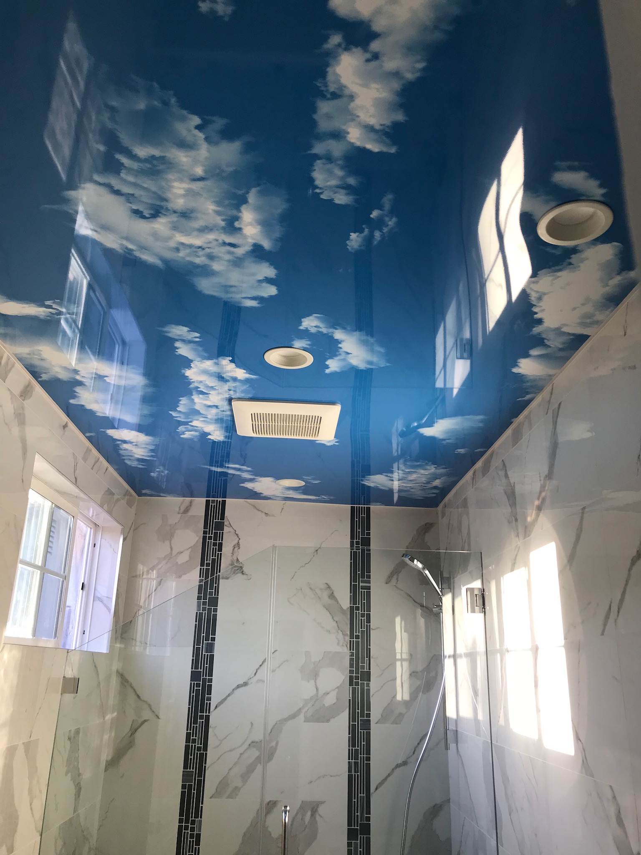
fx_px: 691
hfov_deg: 49.7
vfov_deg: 63.4
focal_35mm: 28
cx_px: 320
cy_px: 428
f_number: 1.8
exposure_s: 1/60
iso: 25
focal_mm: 3.99
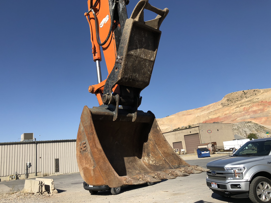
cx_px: 131
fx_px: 227
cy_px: 99
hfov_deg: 61.6
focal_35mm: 29
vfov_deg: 48.2
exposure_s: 1/1946
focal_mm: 3.99
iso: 20
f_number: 1.8
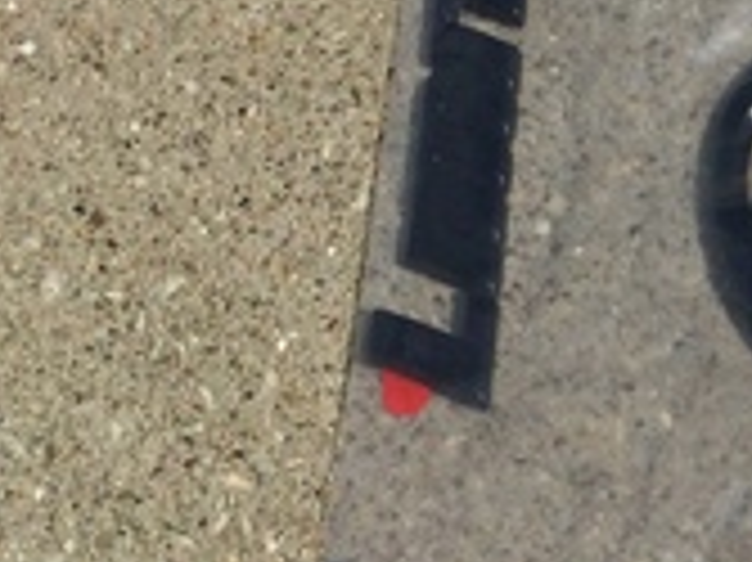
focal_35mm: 119
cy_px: 558
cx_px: 1175
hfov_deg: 15.2
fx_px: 2583
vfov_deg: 12.3
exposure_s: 1/3891
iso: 25
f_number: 2.4
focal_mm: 3.3
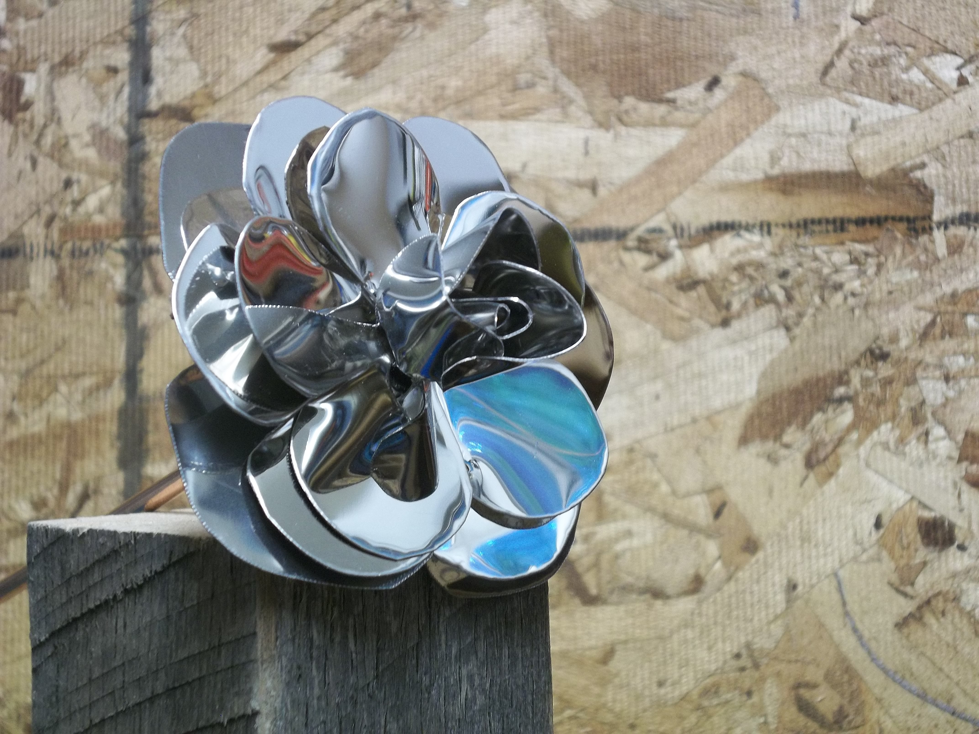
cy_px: 367
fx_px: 2093
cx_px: 490
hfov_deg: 26.3
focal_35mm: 74
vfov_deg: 19.9
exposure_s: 1/8
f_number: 3.9
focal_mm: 13.2
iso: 160
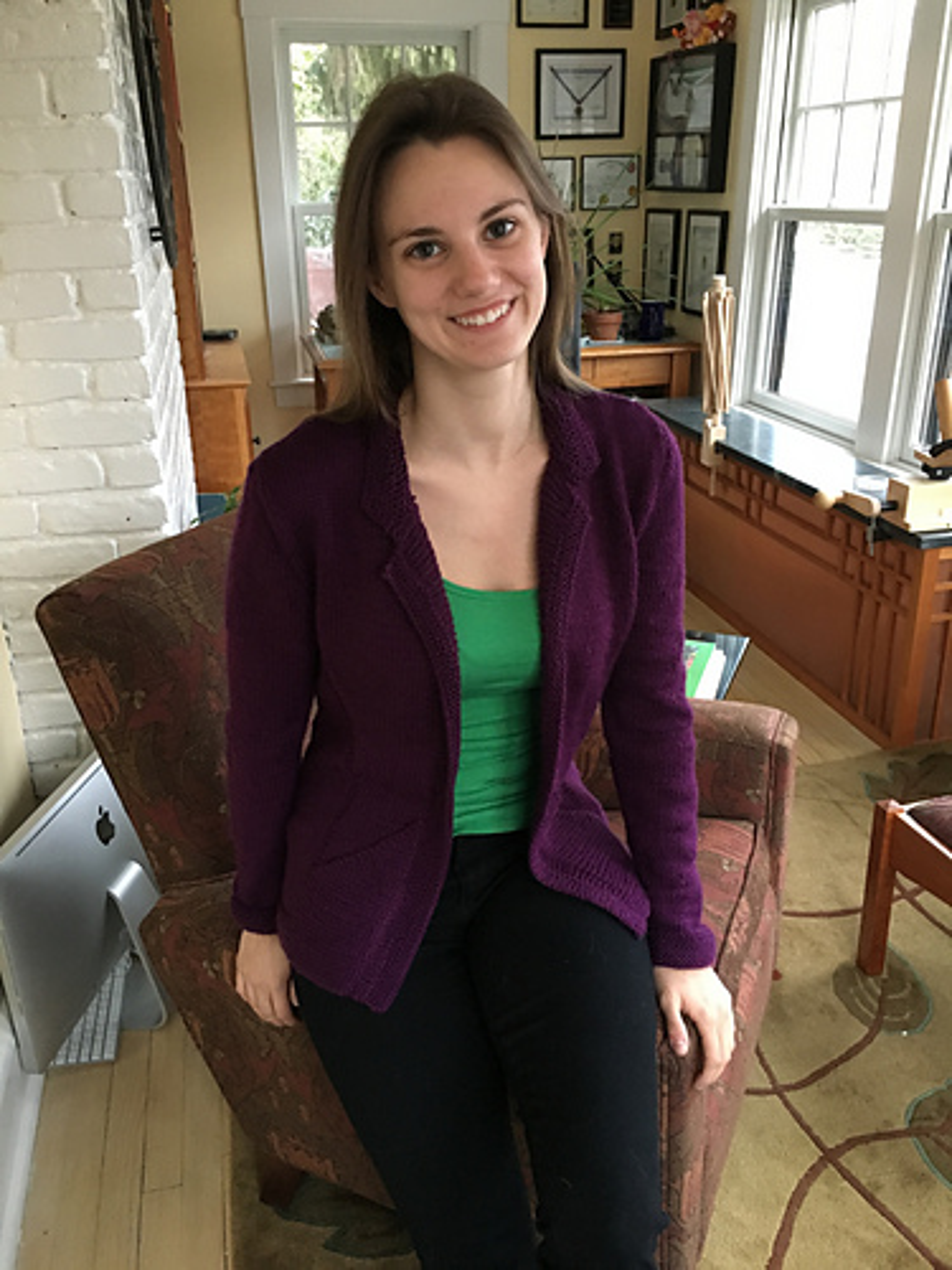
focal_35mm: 29
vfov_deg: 61.7
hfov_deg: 48.2
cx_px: 476
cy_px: 635
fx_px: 1063
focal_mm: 4.15
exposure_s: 1/15
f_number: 2.2
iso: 200
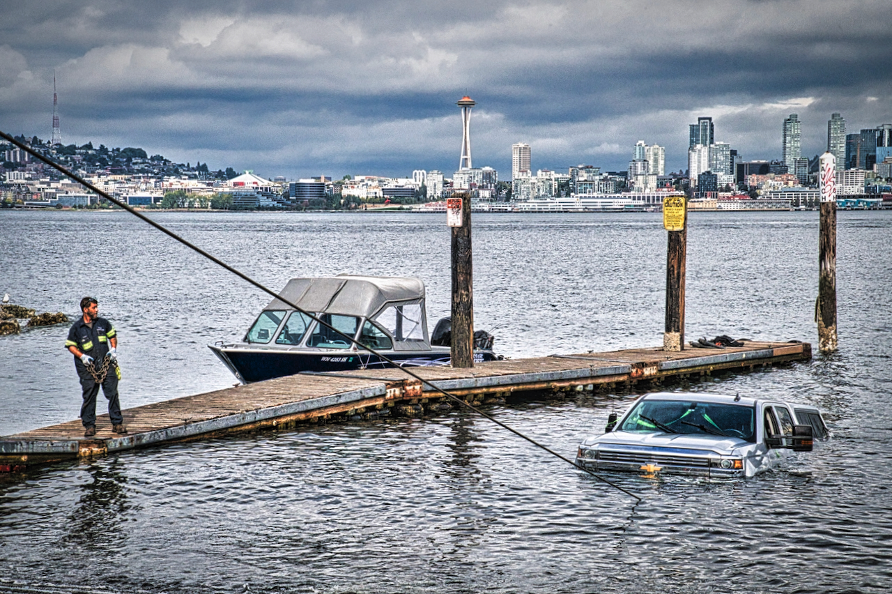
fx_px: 2105
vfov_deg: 16.1
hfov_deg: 23.9
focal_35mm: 85
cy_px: 297
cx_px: 446
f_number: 22
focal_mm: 85
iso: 1600
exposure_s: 1/1600
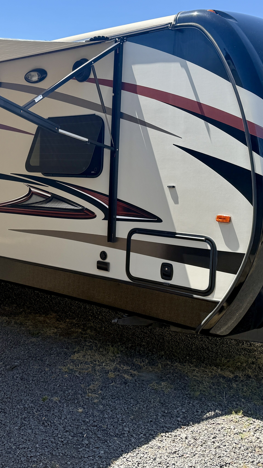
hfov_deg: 26.6
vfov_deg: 46.3
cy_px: 200
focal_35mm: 44
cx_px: 53
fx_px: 546
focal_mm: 6.76
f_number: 1.78
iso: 80
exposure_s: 1/1949
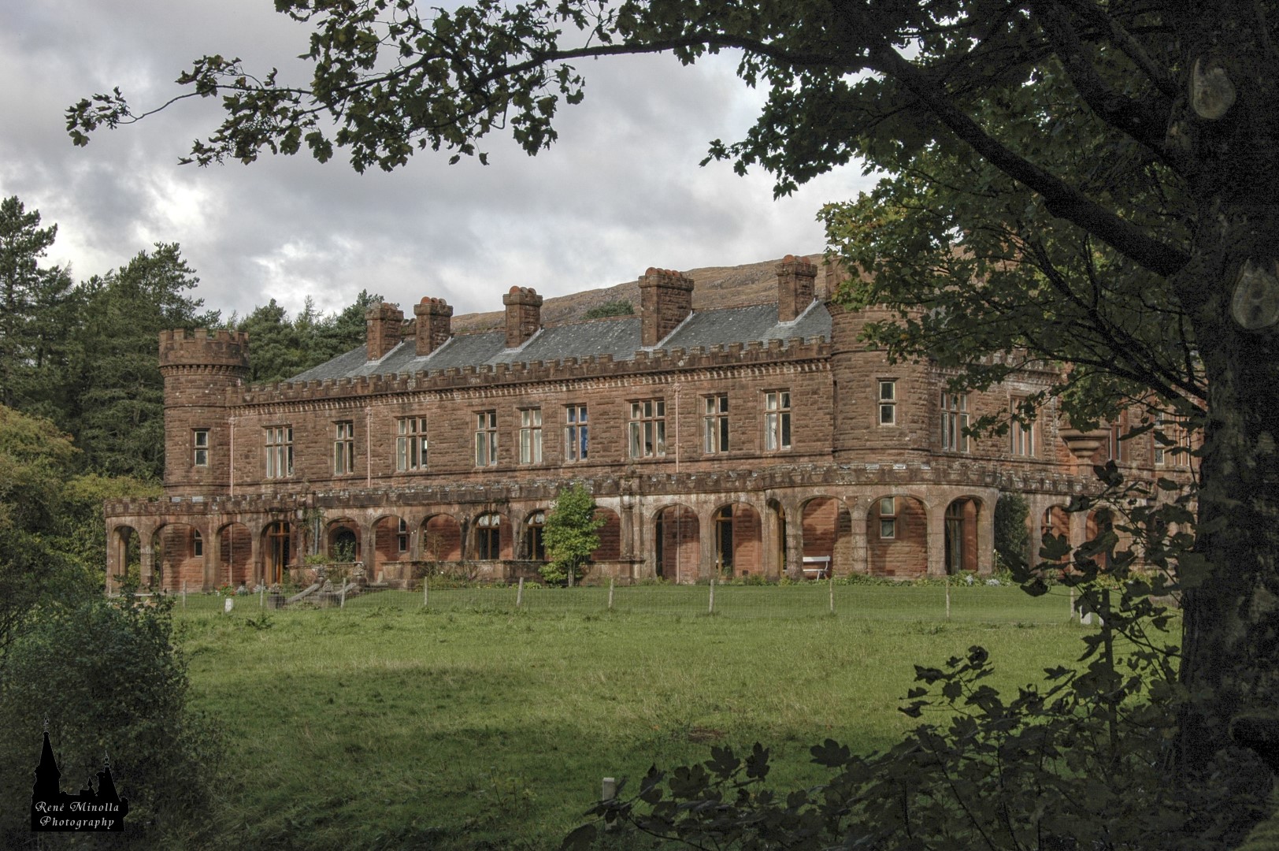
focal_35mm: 75
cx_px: 640
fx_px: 2662
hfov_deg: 27.0
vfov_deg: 18.2
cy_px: 426
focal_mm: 50
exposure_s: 1/400
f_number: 10
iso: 200
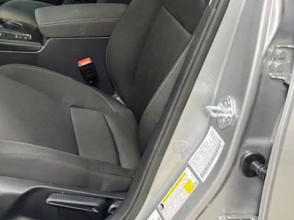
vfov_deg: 26.9
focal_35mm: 52
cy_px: 19
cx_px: 5
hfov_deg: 33.9
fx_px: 441
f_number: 1.78
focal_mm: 6.86
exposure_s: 1/40
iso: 800
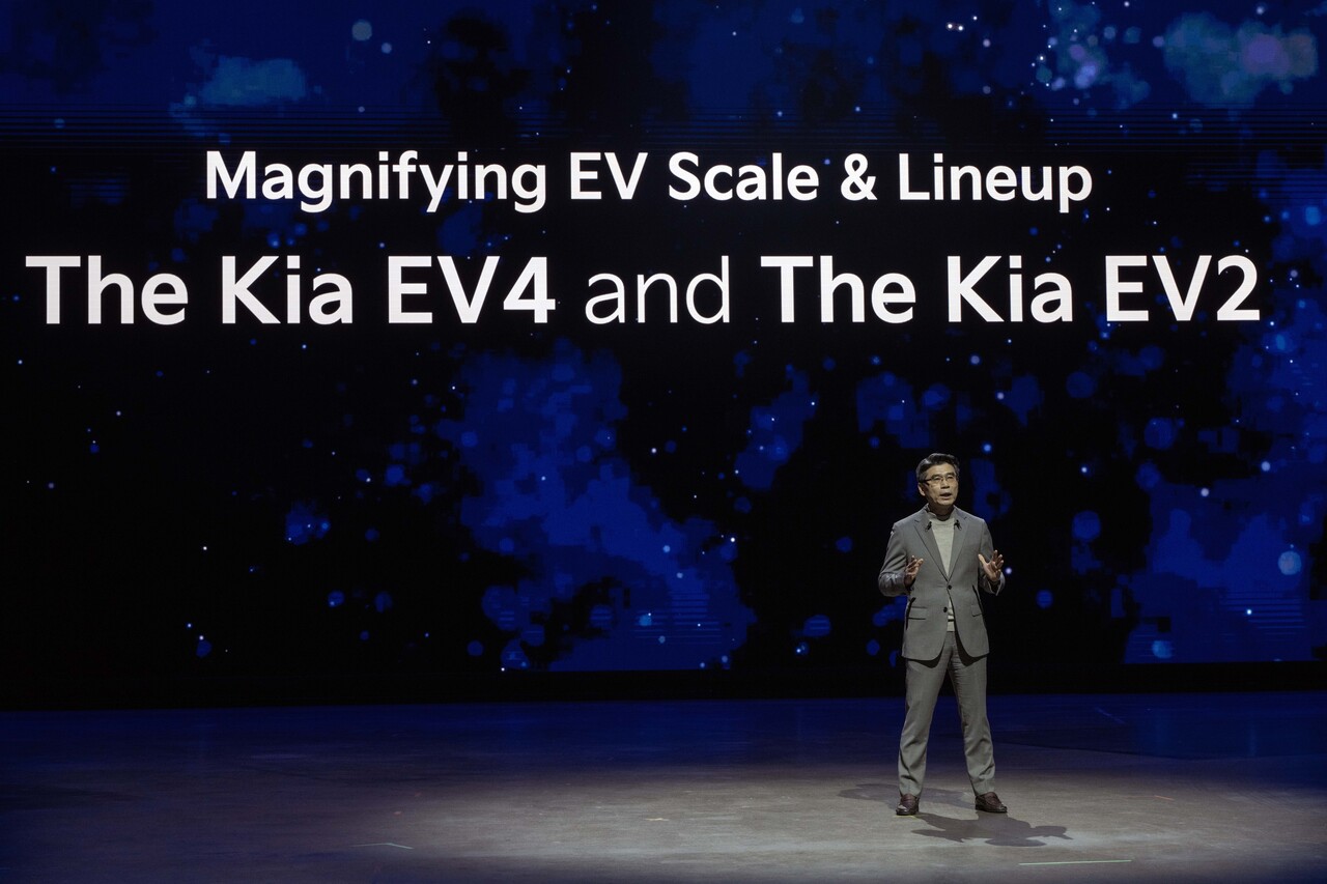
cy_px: 442
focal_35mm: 70
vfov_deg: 19.5
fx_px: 2580
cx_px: 664
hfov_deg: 28.8
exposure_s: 1/250
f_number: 7.1
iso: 1000
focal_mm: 70
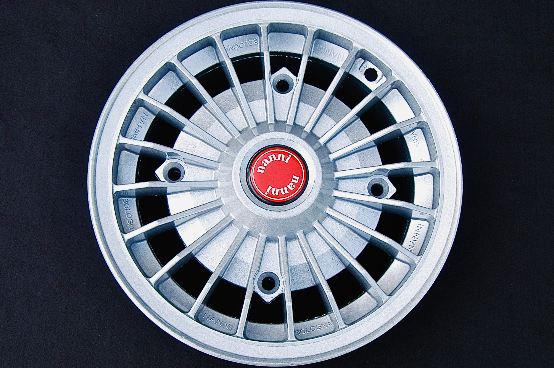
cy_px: 184
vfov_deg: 28.0
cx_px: 277
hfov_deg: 41.1
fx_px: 738
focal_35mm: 48
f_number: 7.1
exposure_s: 1/200
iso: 400
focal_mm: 32
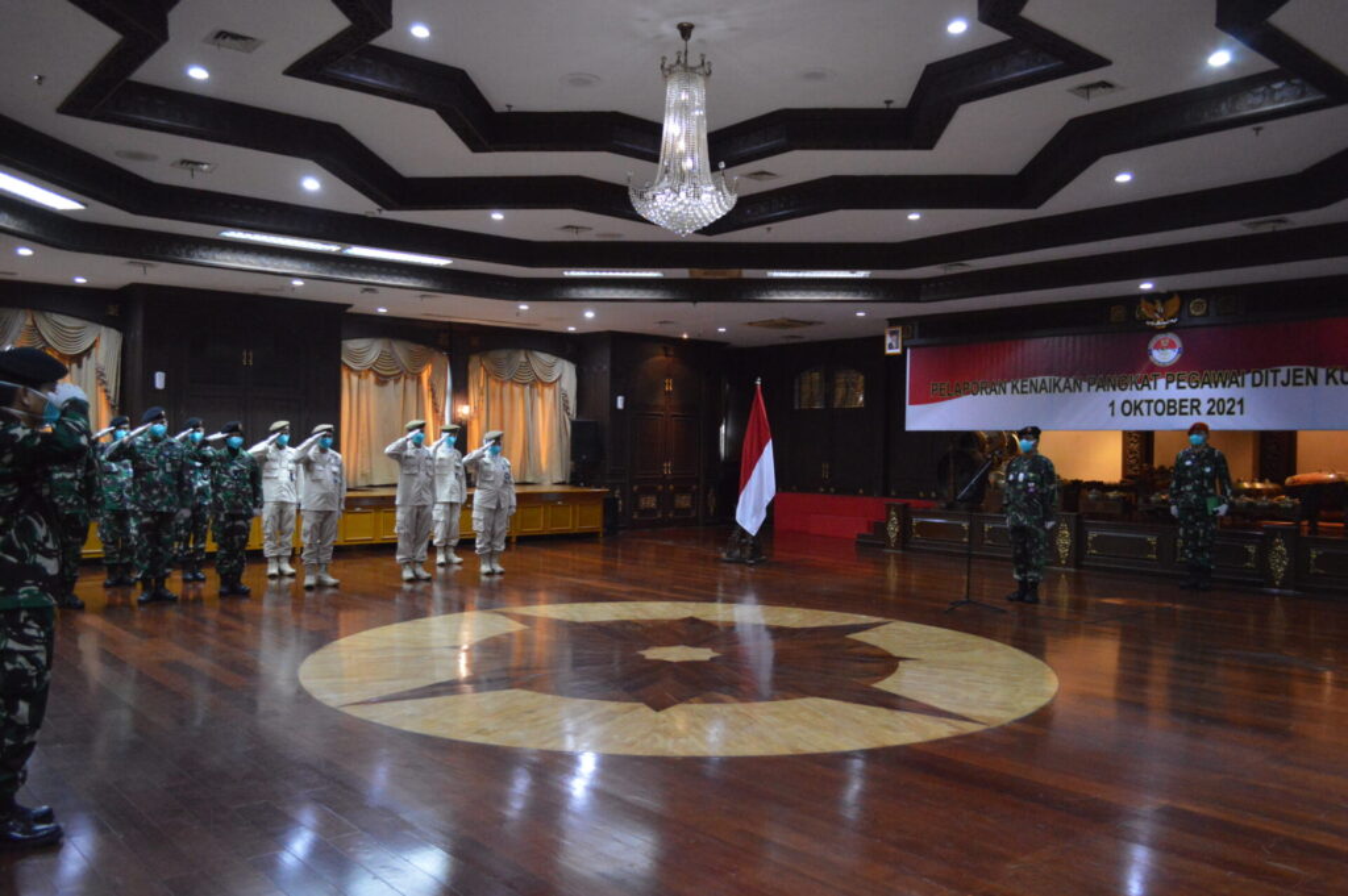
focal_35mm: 27
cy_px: 448
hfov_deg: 67.4
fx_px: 1010
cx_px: 674
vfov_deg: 47.9
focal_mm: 18
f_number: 3.5
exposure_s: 1/50
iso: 3200
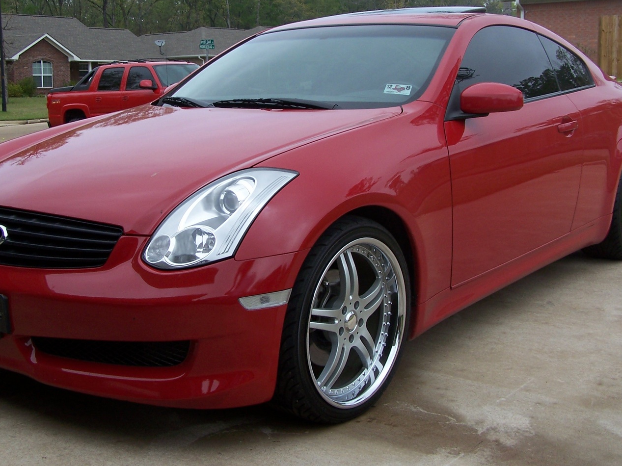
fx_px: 862
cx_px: 291
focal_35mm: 48
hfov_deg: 39.6
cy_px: 195
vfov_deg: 30.2
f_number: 4
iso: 80
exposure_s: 1/640
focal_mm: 6.3
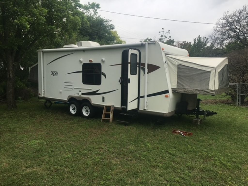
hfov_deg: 61.7
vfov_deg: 48.2
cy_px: 93
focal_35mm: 29
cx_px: 124
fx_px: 208
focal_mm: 4.15
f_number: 2.2
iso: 25
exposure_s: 1/262
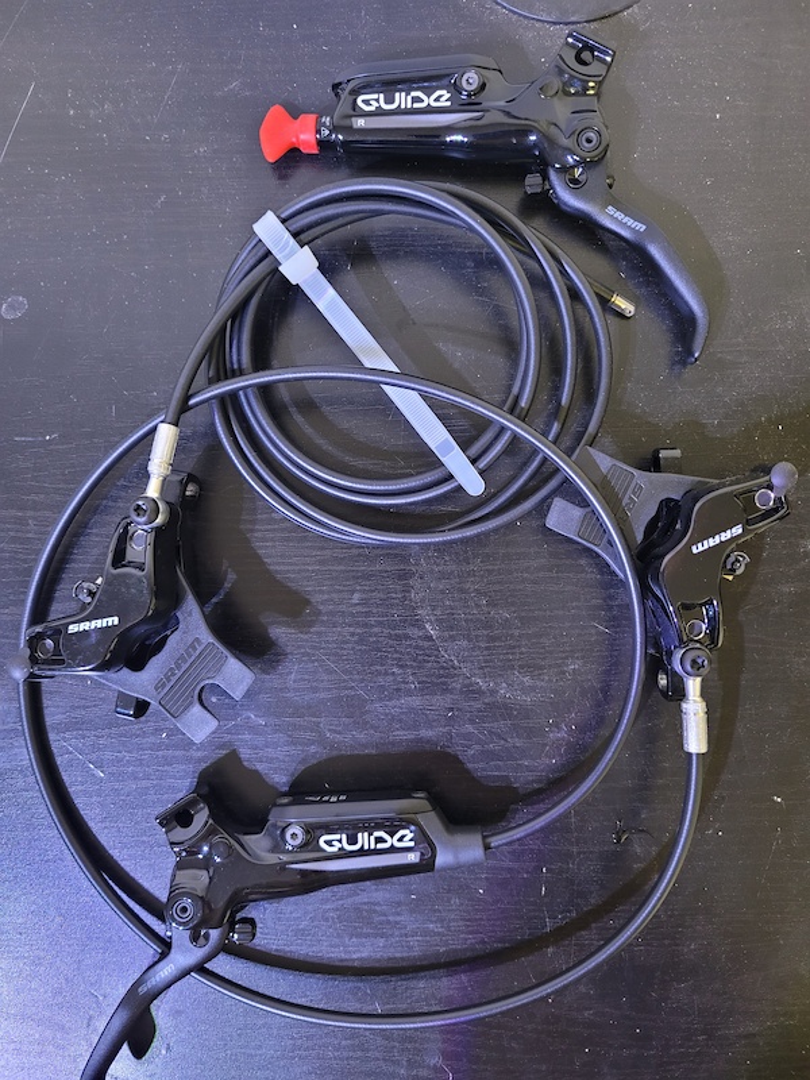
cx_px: 405
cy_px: 540
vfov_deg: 67.3
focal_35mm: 26
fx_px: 811
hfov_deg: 53.1
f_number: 1.8
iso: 640
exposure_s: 1/29
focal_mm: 5.4
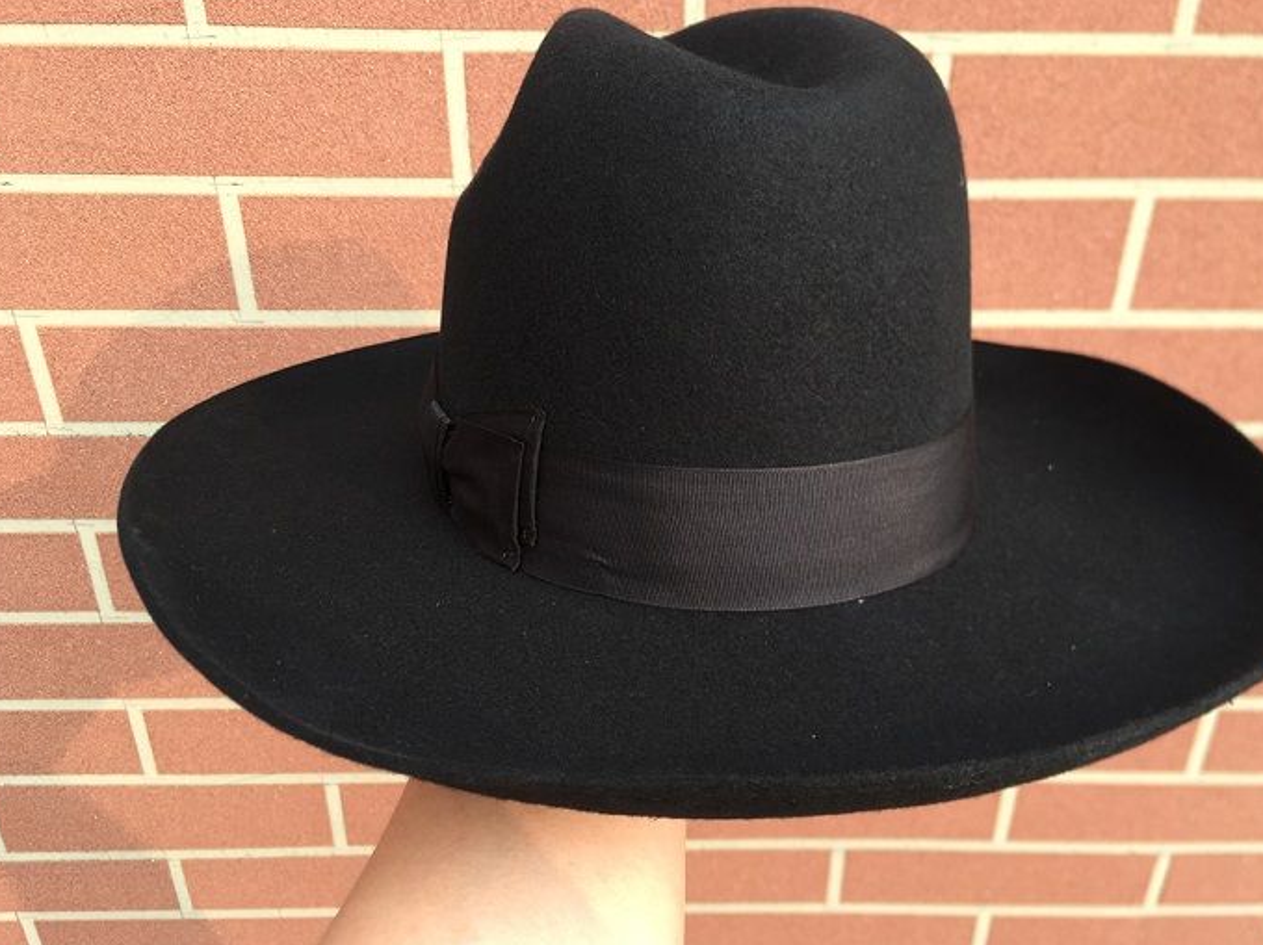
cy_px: 490
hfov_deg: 56.8
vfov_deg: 44.1
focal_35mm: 32
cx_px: 672
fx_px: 1167
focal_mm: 4.15
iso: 32
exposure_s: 1/156
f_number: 2.2
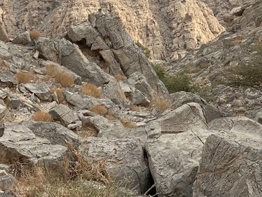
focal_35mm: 157
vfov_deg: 9.2
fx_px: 1188
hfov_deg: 12.6
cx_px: 185
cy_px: -85
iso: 20
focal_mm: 6
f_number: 2
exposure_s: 1/571
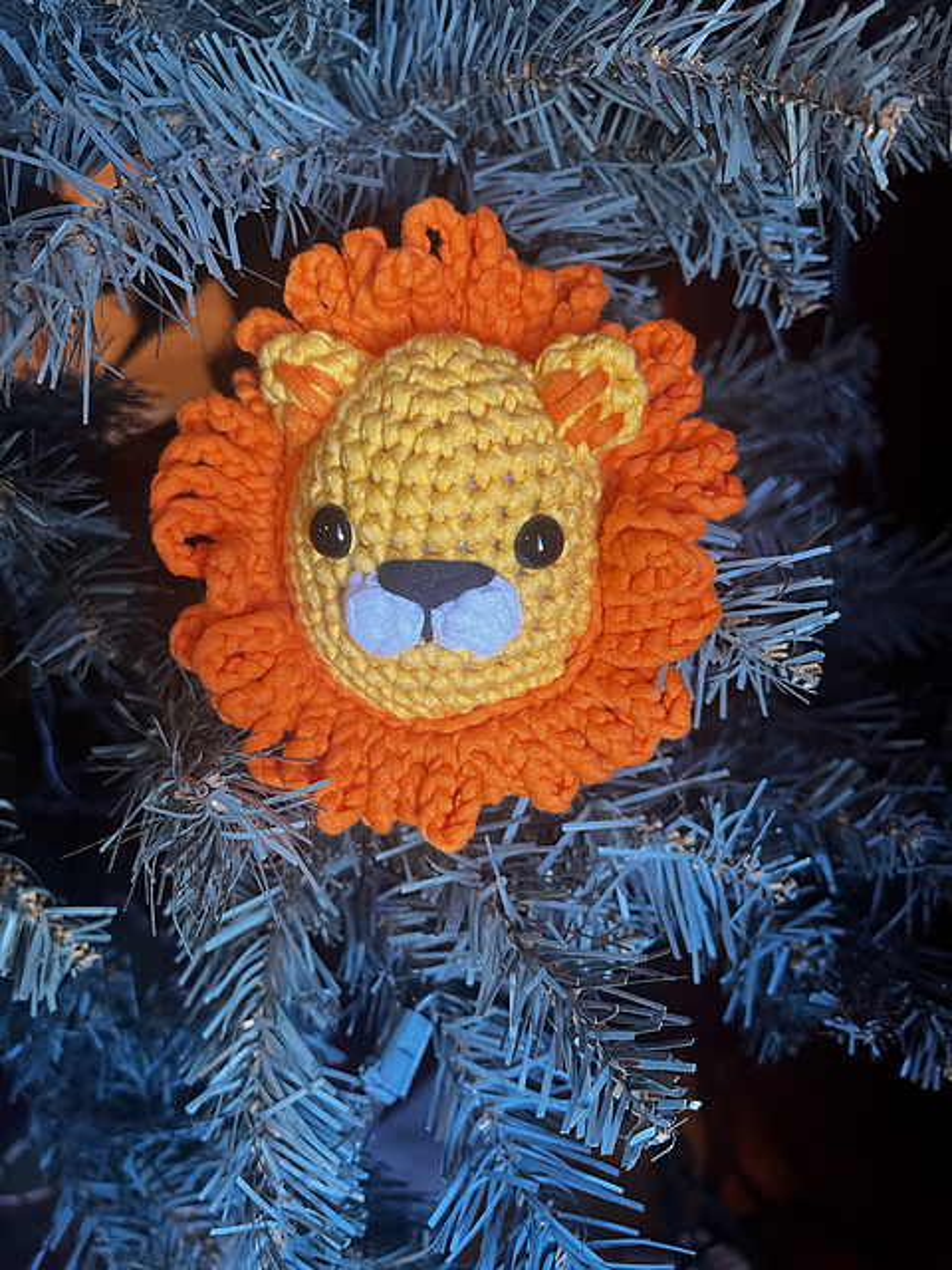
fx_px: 953
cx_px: 476
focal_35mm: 26
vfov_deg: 67.3
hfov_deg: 53.1
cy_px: 635
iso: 250
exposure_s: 1/60
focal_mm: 5.7
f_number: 1.5
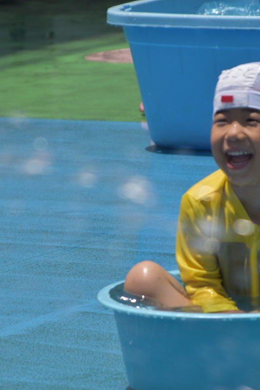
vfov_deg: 4.6
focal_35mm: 451
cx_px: 184
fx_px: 4890
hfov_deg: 3.0
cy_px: 195
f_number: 8
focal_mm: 200
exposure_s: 1/500
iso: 100
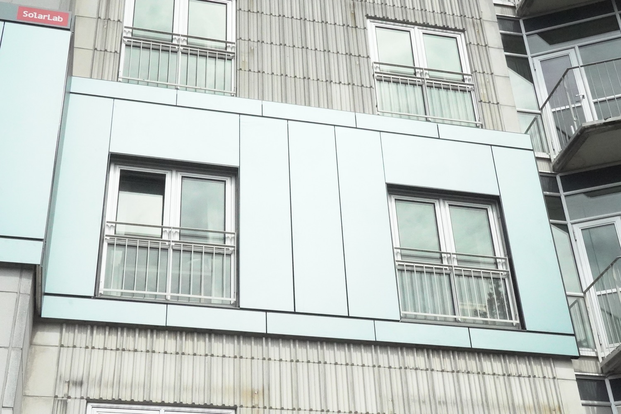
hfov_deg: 38.2
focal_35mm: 52
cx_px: 310
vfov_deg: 26.0
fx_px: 897
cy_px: 207
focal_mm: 35
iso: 20000
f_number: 16
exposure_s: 1/8000
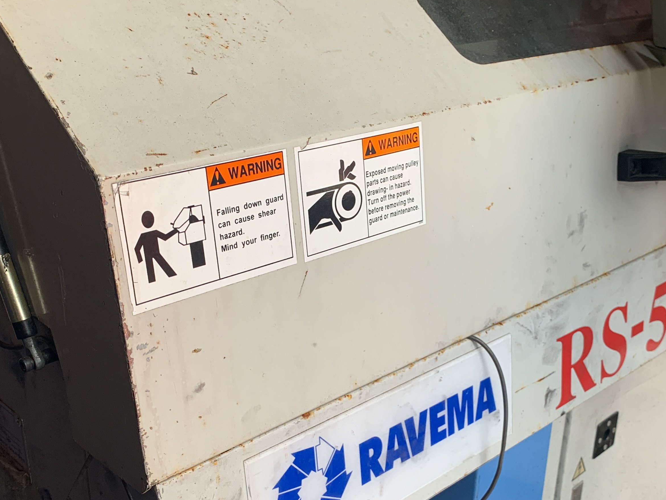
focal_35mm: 45
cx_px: 370
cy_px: 319
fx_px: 866
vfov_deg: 32.0
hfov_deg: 42.0
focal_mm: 4.25
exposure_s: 1/122
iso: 40
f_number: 1.8
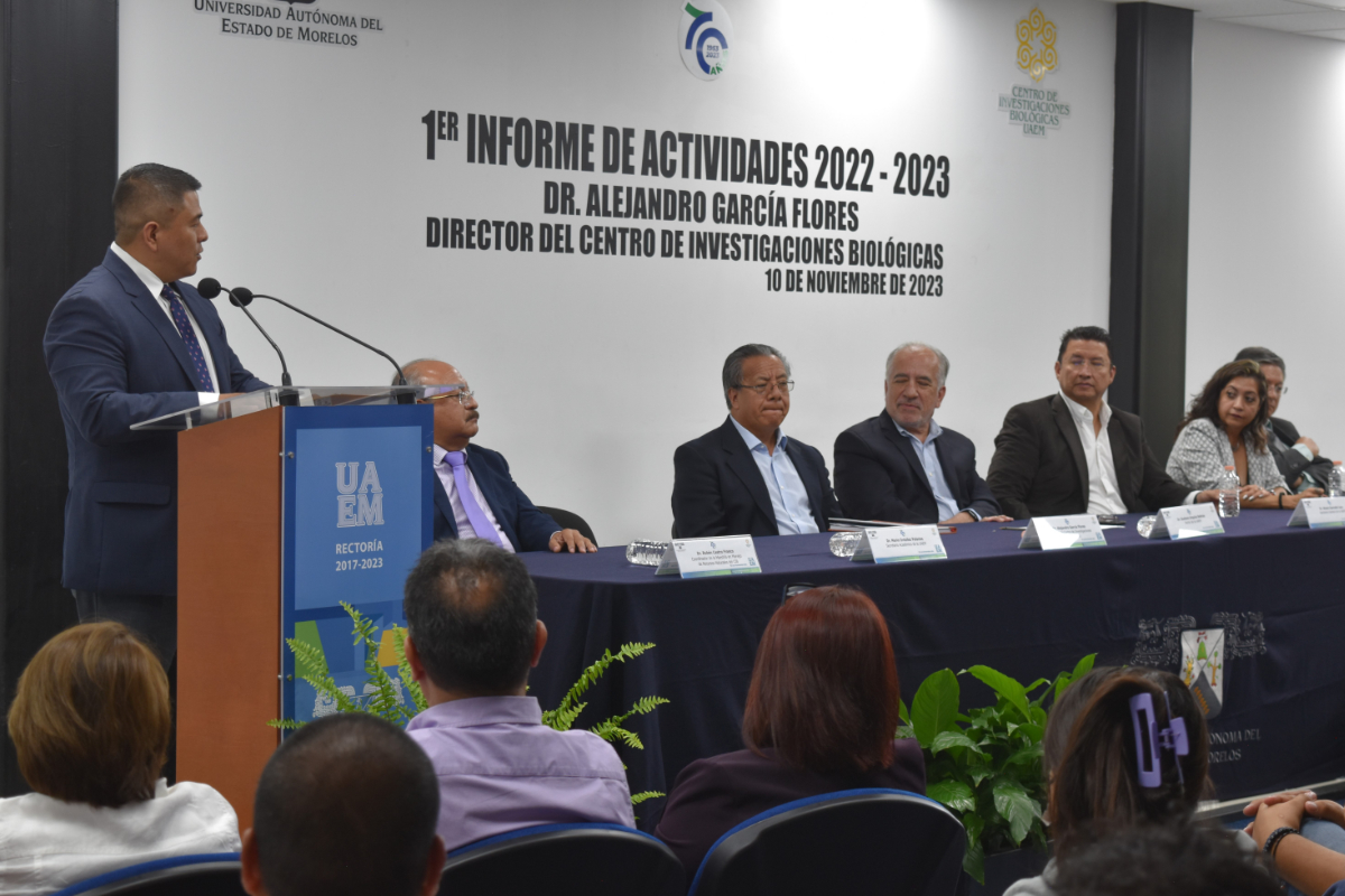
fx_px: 2690
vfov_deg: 18.9
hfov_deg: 28.1
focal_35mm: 72
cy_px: 448
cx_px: 672
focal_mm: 48
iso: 400
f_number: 5.3
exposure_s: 1/30
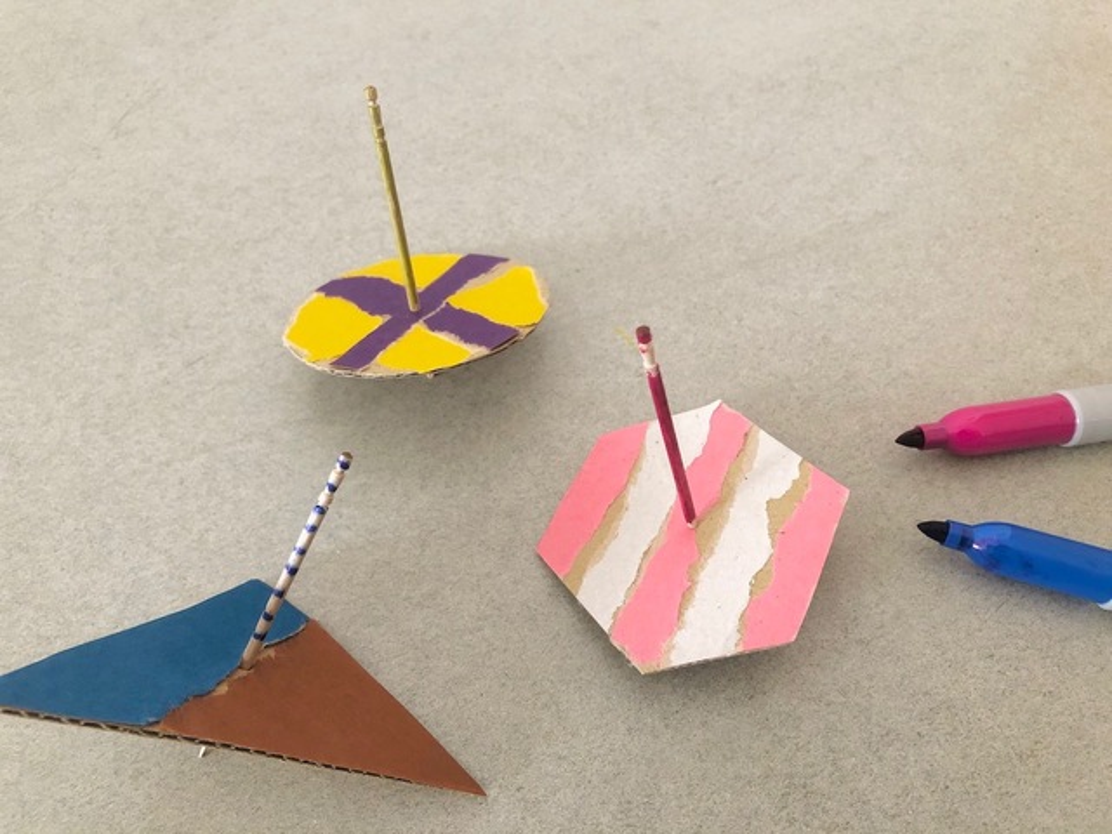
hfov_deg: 63.4
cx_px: 556
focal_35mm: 28
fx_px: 899
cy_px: 417
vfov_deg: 49.7
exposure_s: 1/13
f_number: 1.8
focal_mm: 3.99
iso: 100
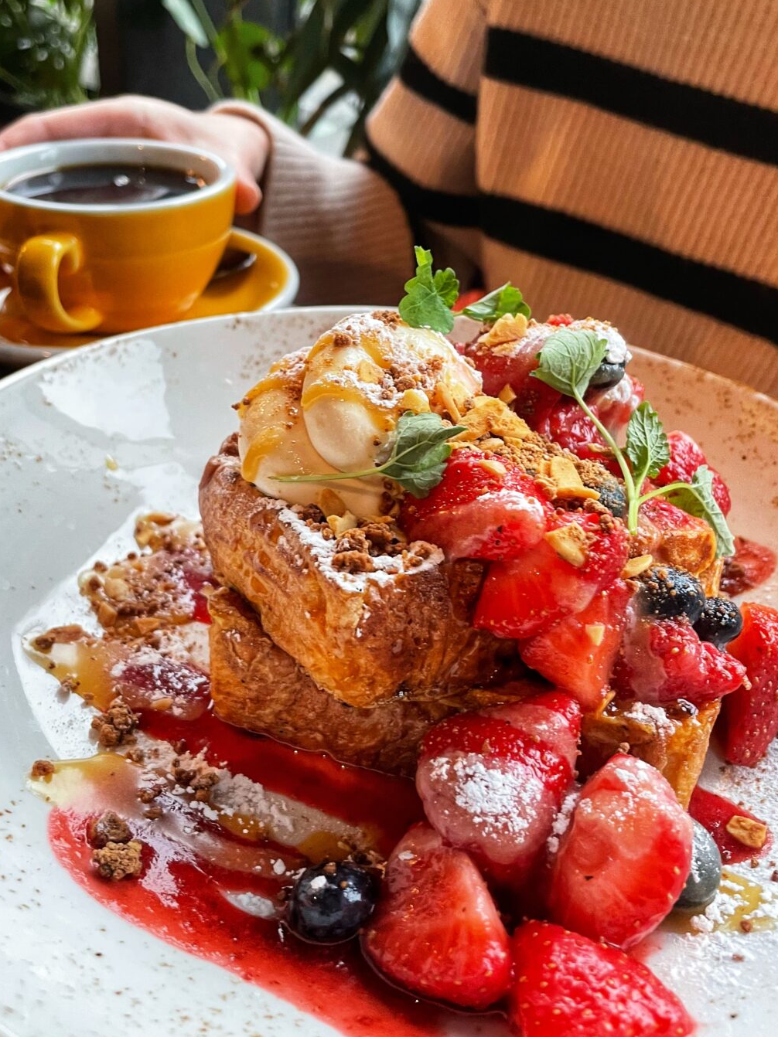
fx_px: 929
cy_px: 440
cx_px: 348
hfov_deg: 45.4
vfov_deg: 58.1
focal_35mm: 31
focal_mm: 4.2
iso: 160
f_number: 1.6
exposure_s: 1/50
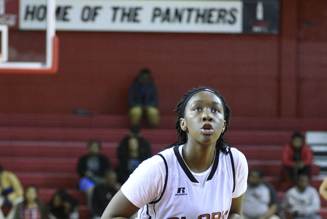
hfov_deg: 8.4
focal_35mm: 244
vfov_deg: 5.6
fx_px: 2217
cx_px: 162
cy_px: 140
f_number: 4.8
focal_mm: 122
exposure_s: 1/320
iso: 6400
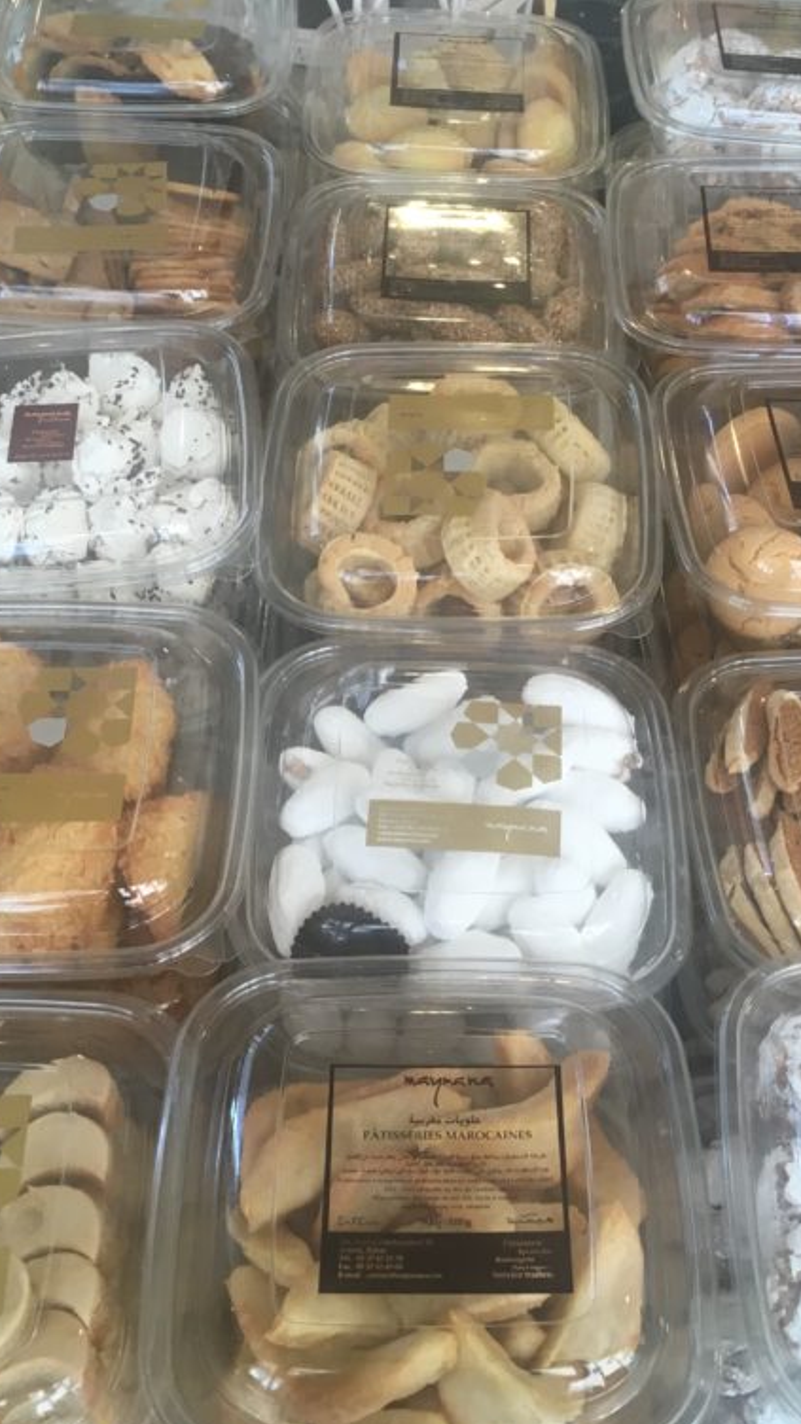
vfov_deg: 47.4
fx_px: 1624
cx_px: 456
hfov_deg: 27.7
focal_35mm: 43
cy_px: 723
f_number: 2.2
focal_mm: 4.15
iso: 40
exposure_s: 1/33
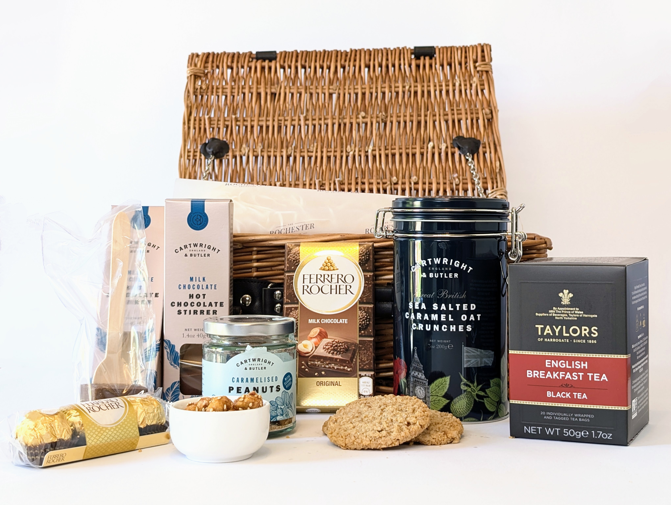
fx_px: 951
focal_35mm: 49
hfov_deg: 38.9
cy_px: 252
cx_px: 336
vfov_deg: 29.7
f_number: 1.68
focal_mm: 6.9
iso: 21
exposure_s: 1/25
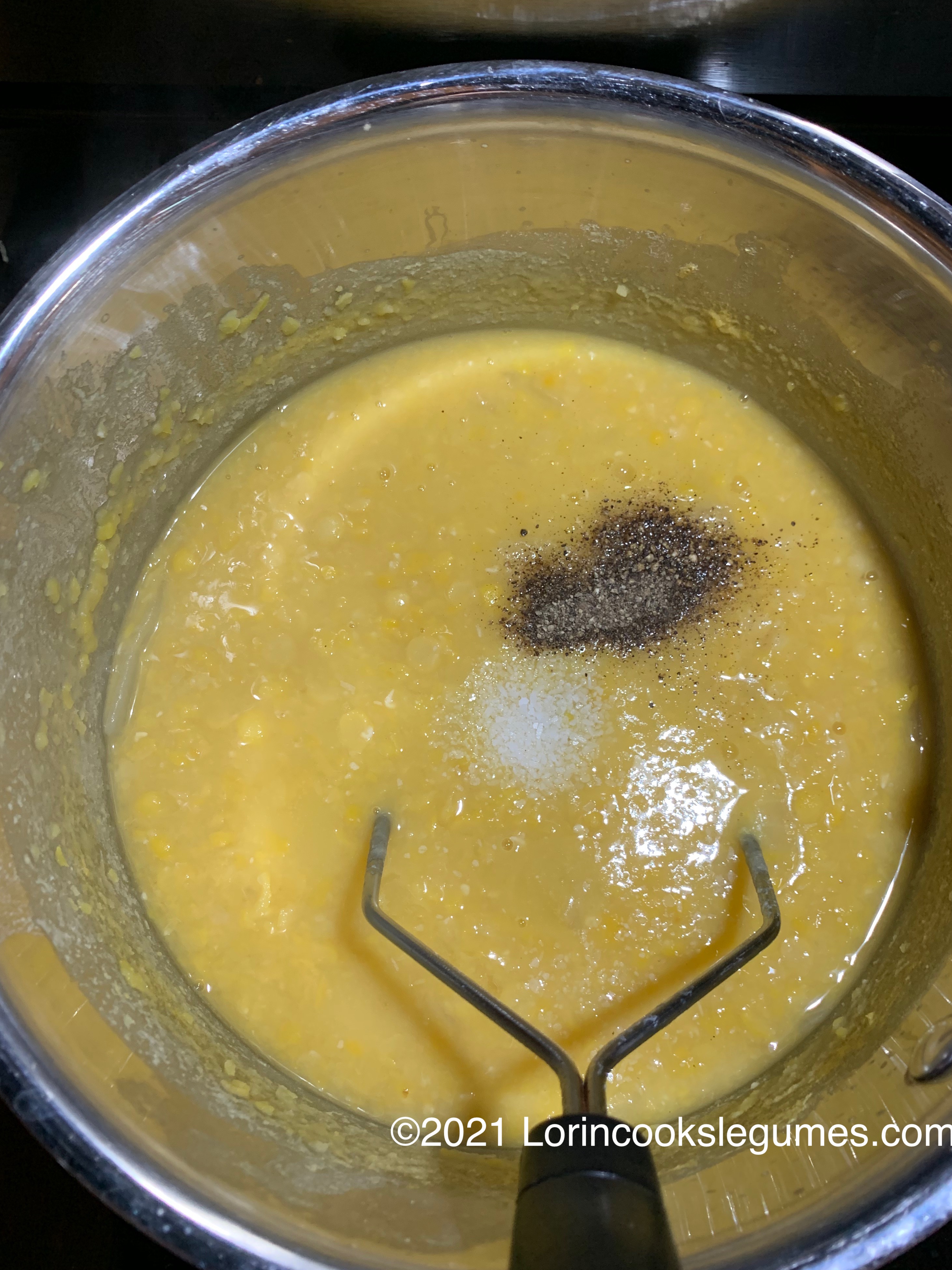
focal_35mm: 27
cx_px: 478
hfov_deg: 51.4
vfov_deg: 65.3
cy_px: 618
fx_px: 990
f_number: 1.8
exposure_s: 1/60
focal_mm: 4.25
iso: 160
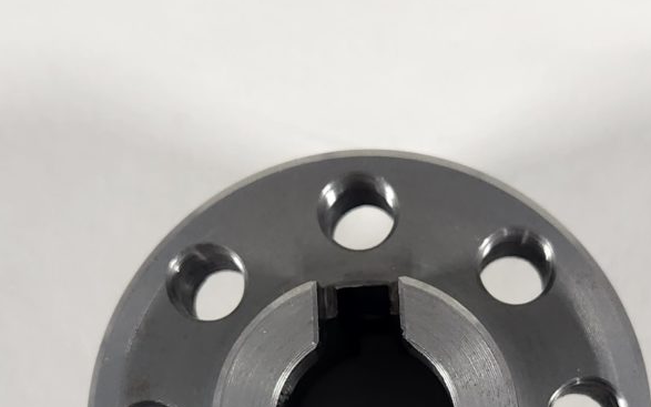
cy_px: 439
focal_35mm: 85
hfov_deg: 24.2
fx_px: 1508
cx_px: 434
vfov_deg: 15.0
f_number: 1.8
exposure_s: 1/180
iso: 100
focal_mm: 5.4
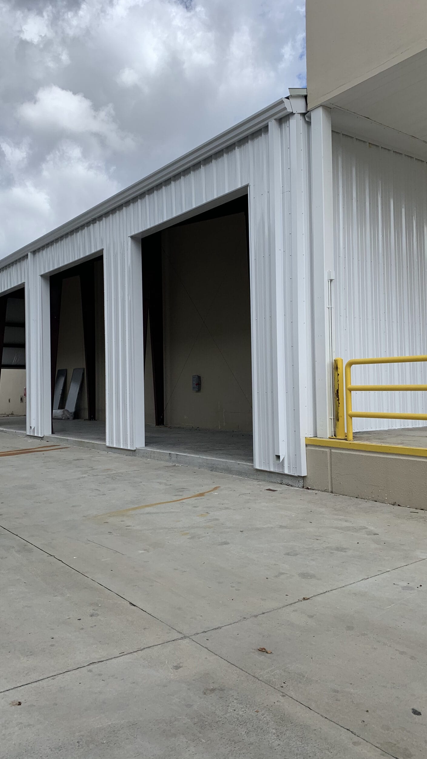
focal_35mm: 29
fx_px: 584
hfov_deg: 40.2
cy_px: 373
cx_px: 208
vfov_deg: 66.1
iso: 25
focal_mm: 4.2
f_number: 1.8
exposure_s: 1/1953
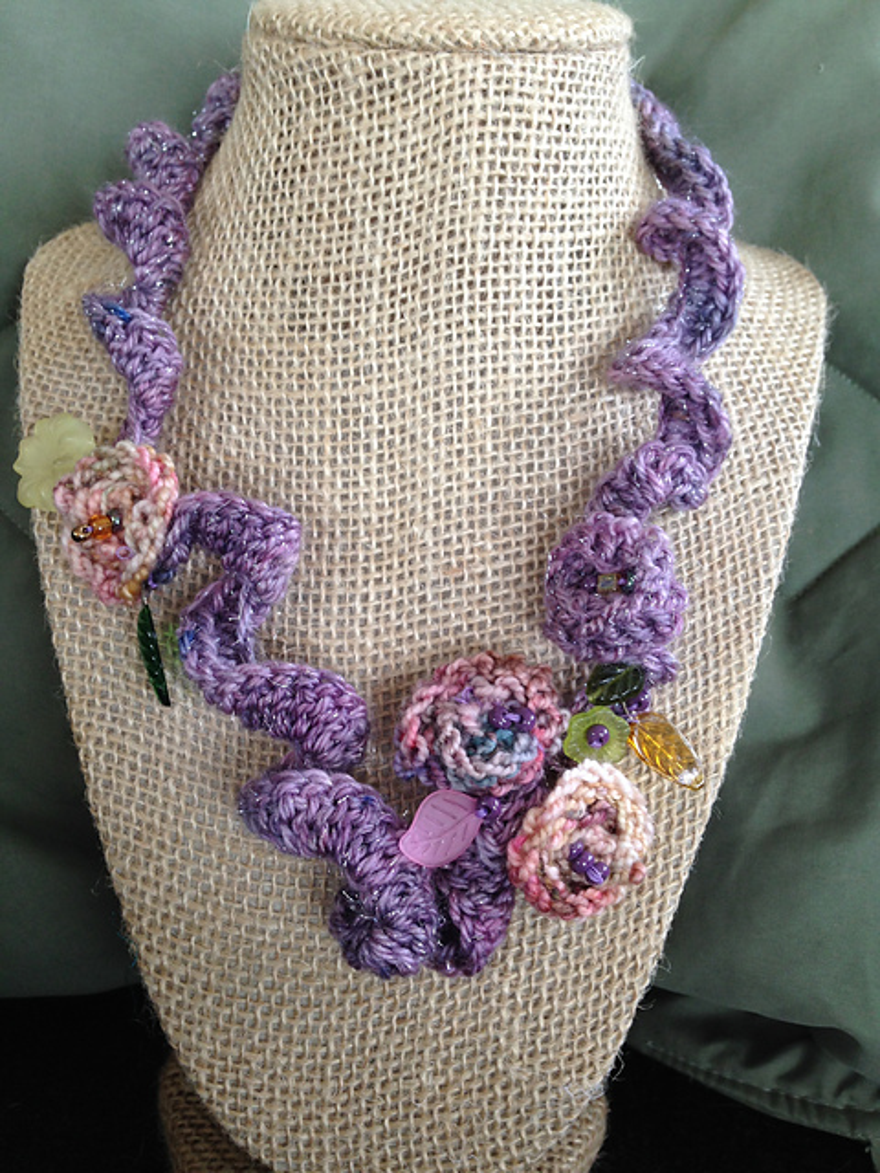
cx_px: 440
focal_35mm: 33
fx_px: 1119
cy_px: 586
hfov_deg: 42.9
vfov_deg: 55.4
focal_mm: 4.12
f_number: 2.4
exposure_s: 1/40
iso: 64
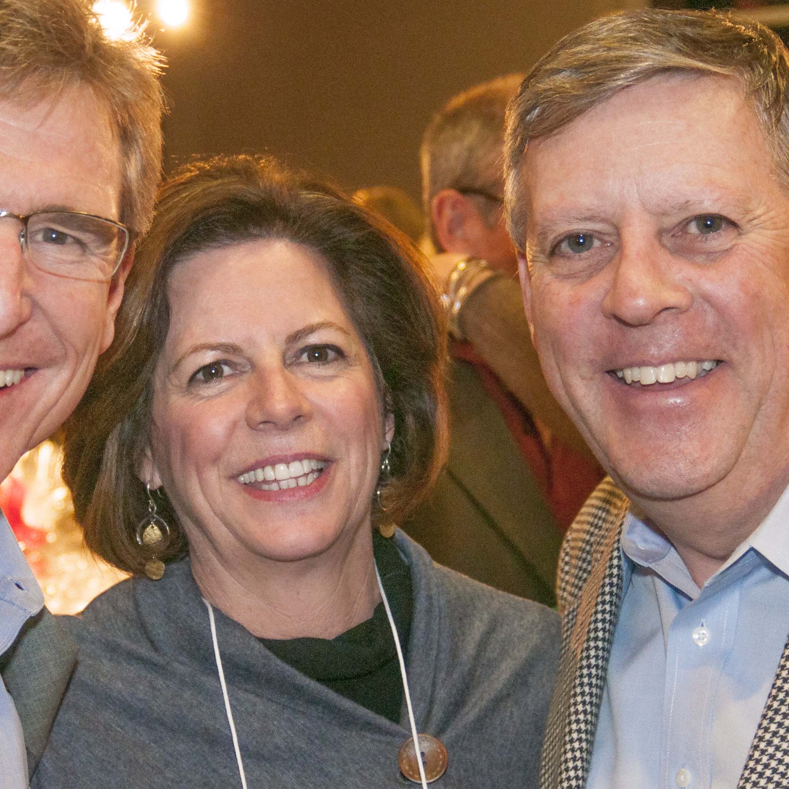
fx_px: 2605
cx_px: 344
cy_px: 456
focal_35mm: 101
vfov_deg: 17.2
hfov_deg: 17.2
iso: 400
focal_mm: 38
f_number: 3.8
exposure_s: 1/100
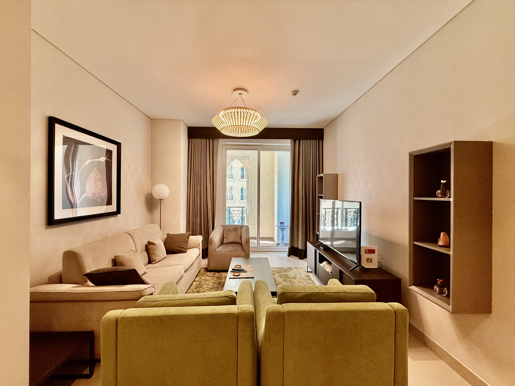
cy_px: 193
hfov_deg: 102.1
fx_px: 208
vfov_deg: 85.7
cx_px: 258
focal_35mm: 14
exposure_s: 1/100
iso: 125
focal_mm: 2.22
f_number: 2.2
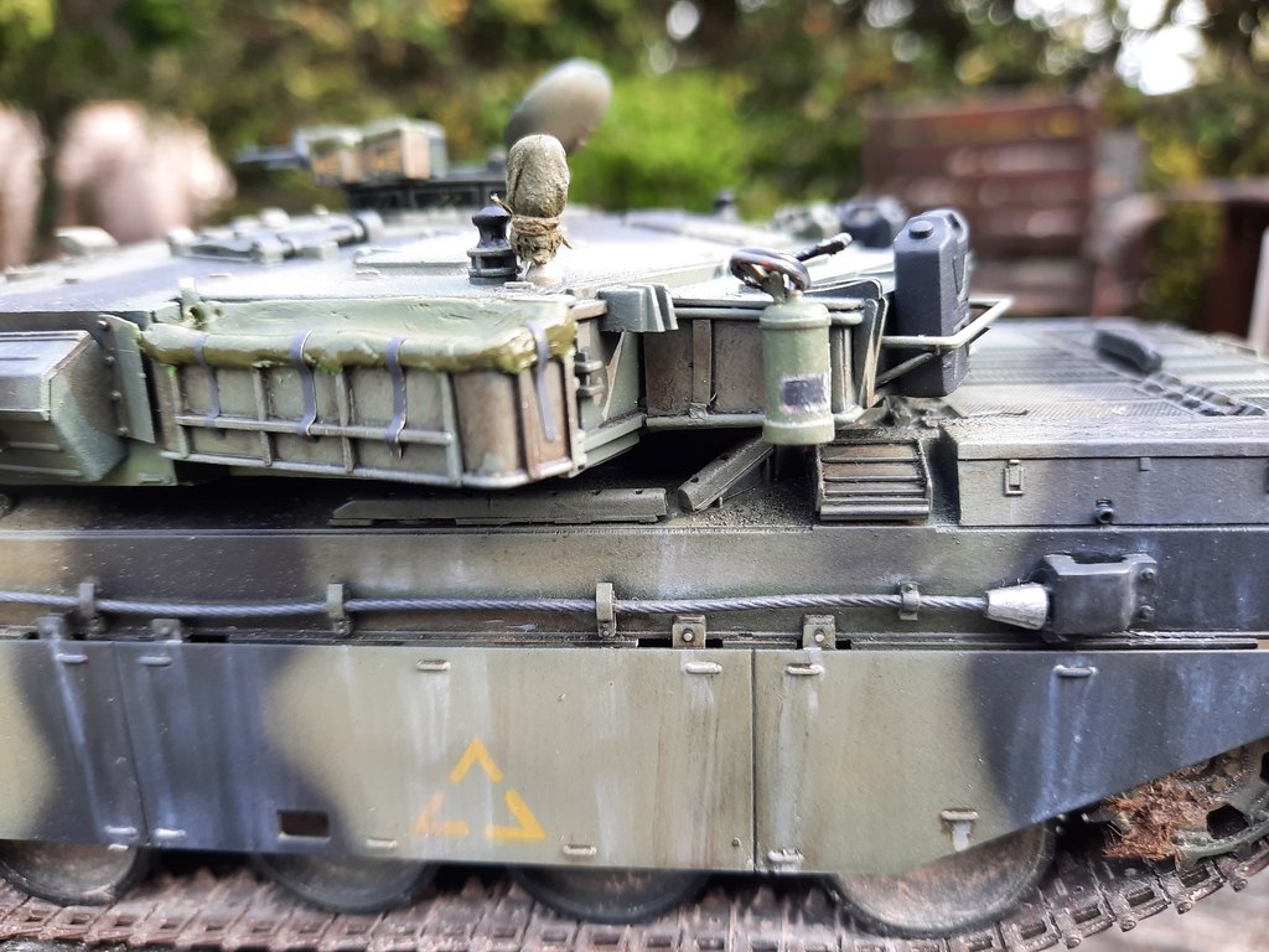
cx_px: 634
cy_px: 476
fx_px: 916
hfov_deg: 69.4
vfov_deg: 54.9
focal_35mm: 25
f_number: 2
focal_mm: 4.6
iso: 40
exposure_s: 1/100
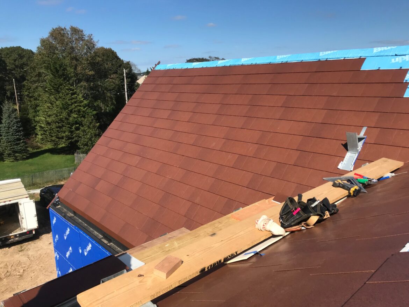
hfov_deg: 63.4
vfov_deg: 49.8
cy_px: 154
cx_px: 204
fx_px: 331
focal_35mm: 28
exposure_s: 1/2660
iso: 20
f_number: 1.8
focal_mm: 3.99
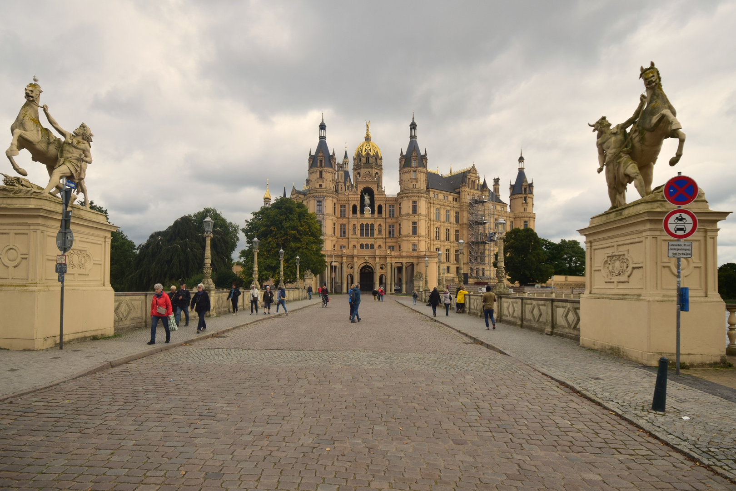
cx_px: 368
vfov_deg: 67.4
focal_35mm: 18
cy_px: 246
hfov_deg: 90.0
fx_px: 368
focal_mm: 12
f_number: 10
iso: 100
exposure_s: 1/100
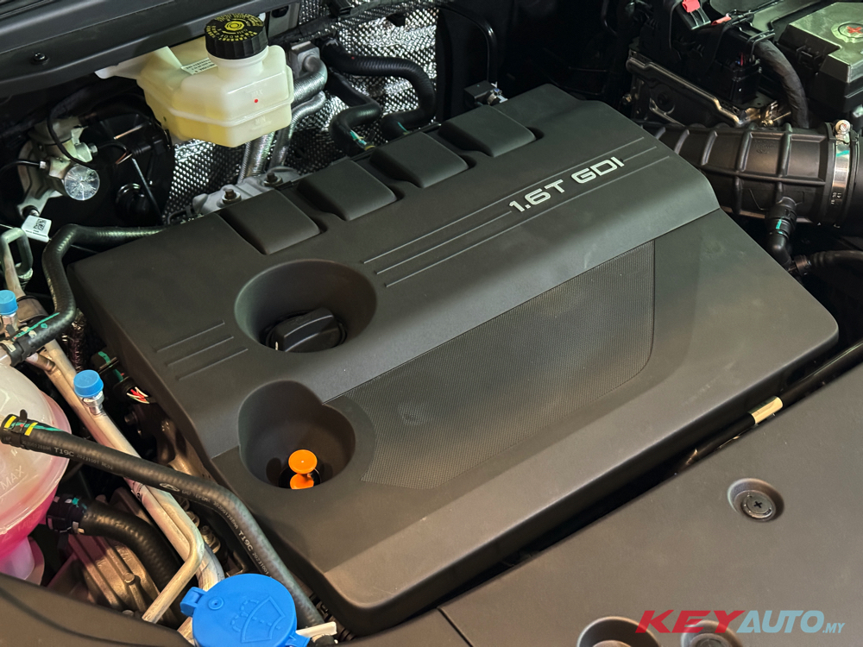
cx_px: 432
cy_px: 324
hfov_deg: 39.7
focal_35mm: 48
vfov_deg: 30.3
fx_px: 1197
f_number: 1.78
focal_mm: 6.86
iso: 640
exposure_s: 1/25
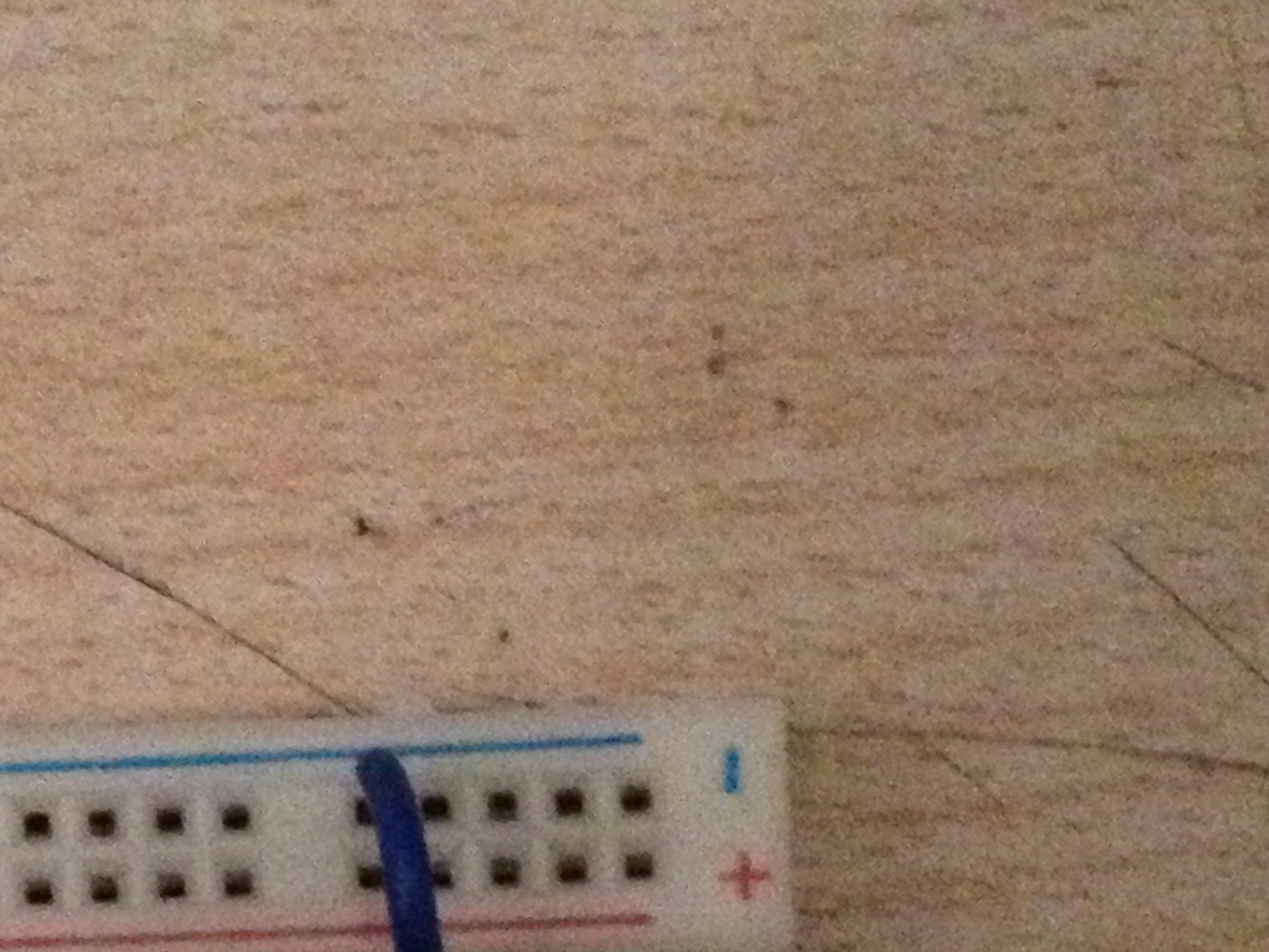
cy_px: 1470
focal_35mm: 132
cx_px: -18
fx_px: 4840
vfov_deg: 10.8
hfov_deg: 14.7
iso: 800
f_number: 2.4
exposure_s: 1/17
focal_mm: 4.28
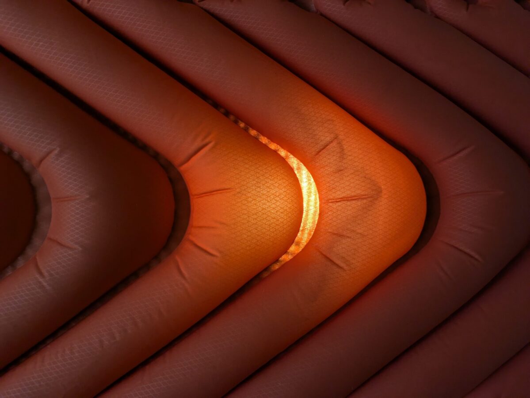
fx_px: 383
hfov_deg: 69.4
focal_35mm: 25
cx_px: 265
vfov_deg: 54.9
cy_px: 199
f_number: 1.89
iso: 77
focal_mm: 5.43
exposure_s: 1/120
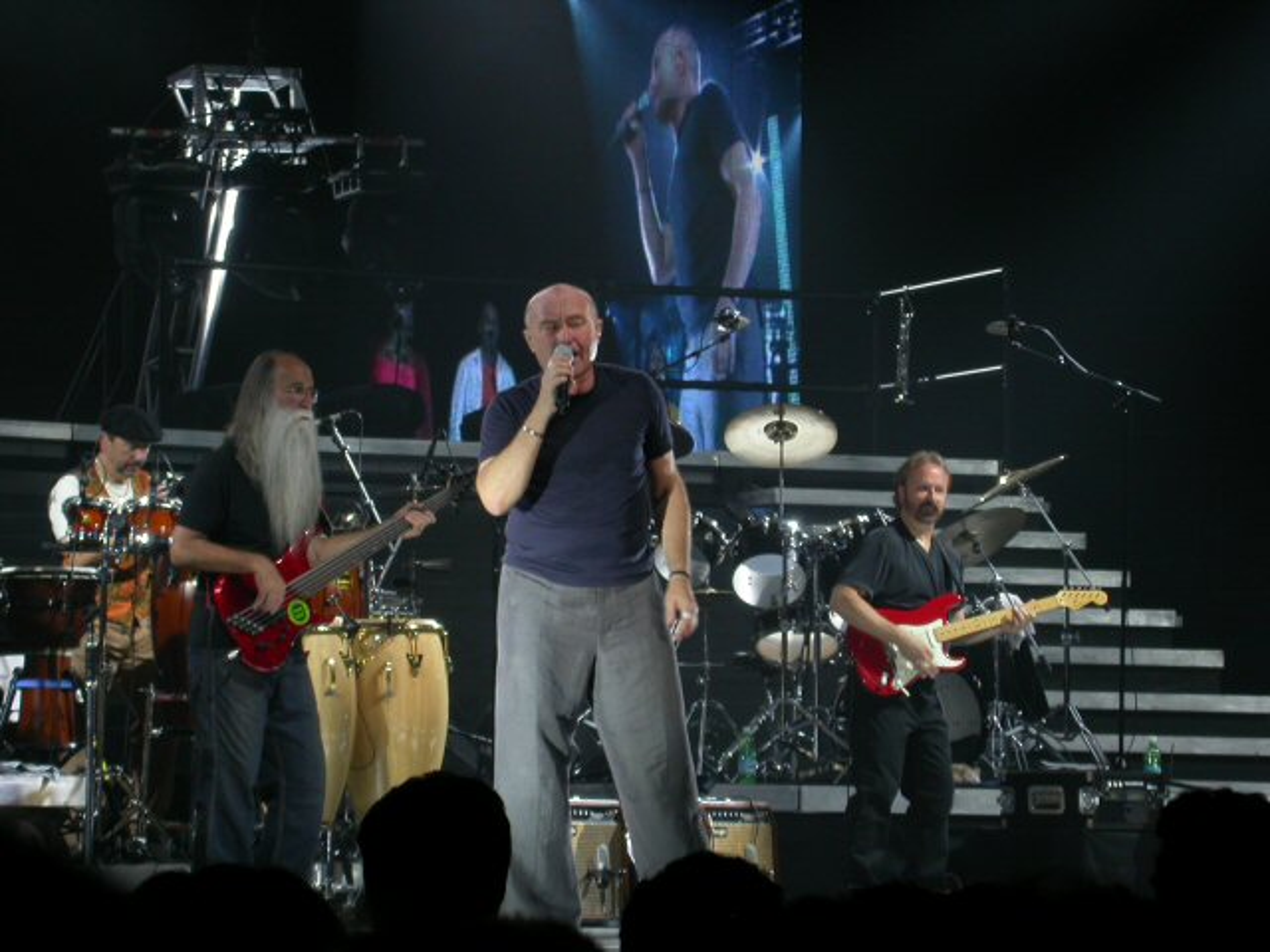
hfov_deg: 12.8
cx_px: 635
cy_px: 476
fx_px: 5650
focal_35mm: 154
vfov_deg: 9.6
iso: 100
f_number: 5.1
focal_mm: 32
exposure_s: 1/60
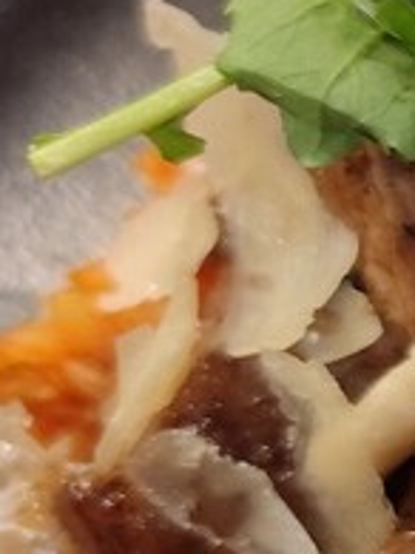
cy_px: 349
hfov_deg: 8.4
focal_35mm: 151
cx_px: 1205
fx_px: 2416
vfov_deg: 13.1
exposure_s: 1/25
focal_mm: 6.19
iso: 1000
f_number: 1.65
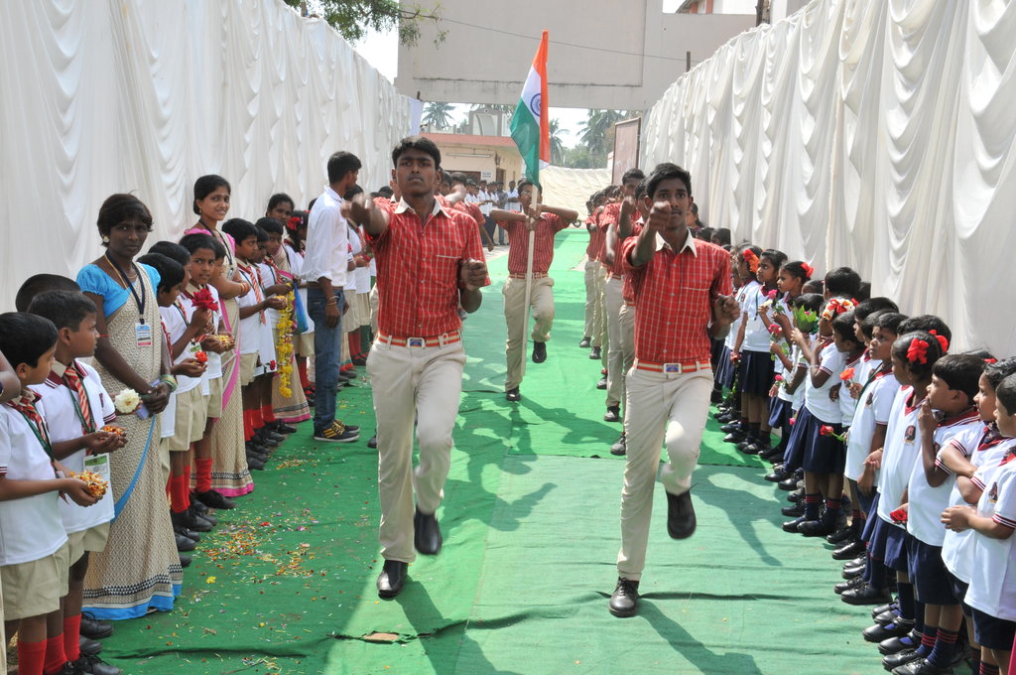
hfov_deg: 49.6
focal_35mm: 39
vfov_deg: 34.1
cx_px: 508
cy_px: 338
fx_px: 1099
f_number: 16
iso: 400
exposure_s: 1/125
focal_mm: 26
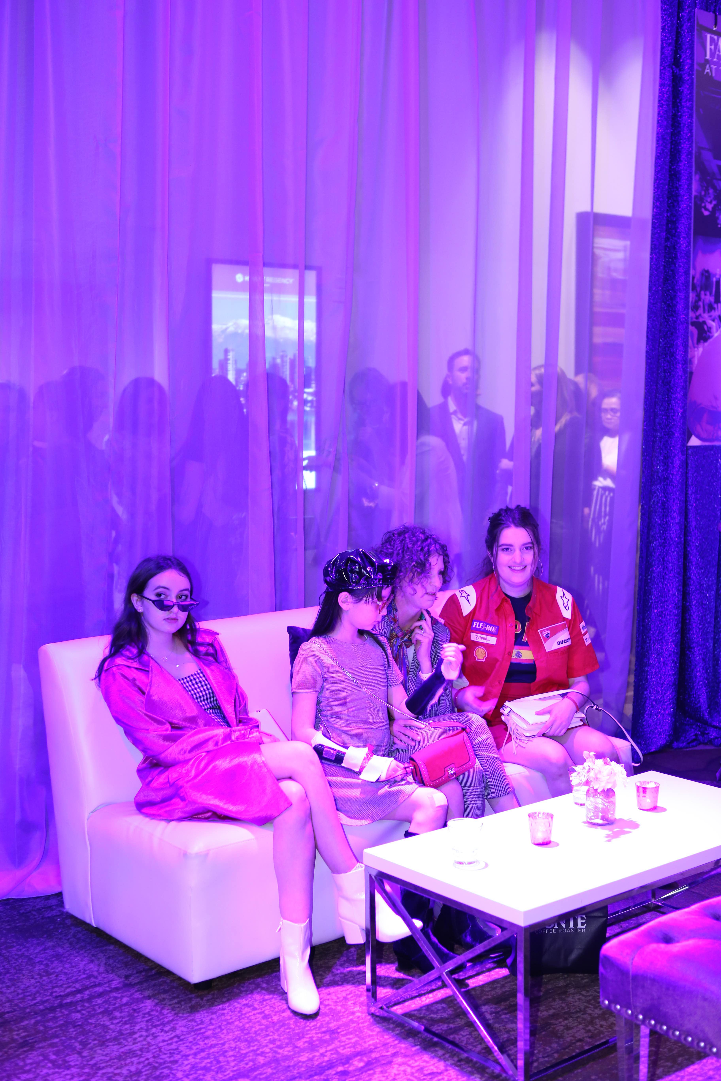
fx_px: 961
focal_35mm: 32
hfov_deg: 41.1
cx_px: 360
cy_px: 540
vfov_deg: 58.7
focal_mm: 46
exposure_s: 1/40
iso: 1600
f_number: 3.5
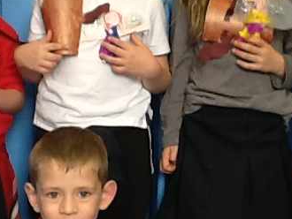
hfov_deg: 15.4
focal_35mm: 128
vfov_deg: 11.6
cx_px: 178
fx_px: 1081
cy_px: 114
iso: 50
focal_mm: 2.03
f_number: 2.4
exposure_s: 1/30
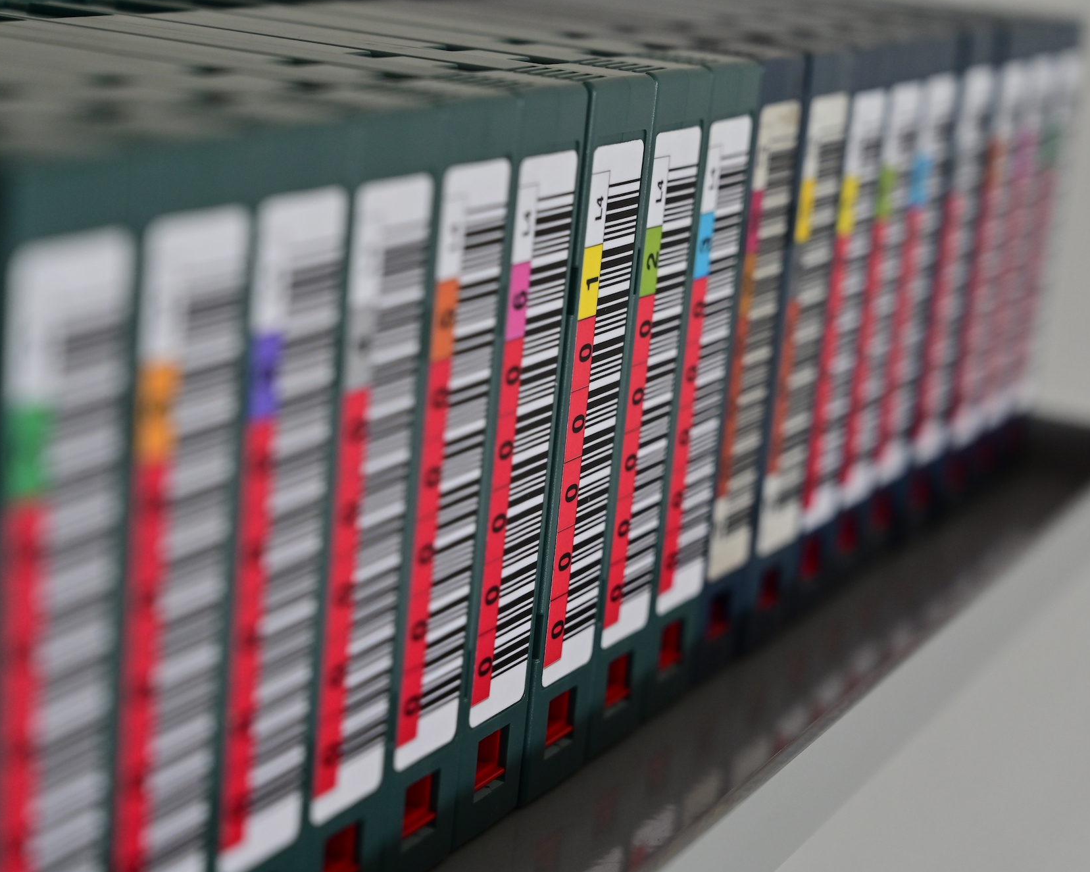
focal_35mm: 77
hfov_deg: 24.8
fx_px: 2484
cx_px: 534
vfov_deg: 19.9
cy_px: 435
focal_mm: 68
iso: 1000
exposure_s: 1/125
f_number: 5.6
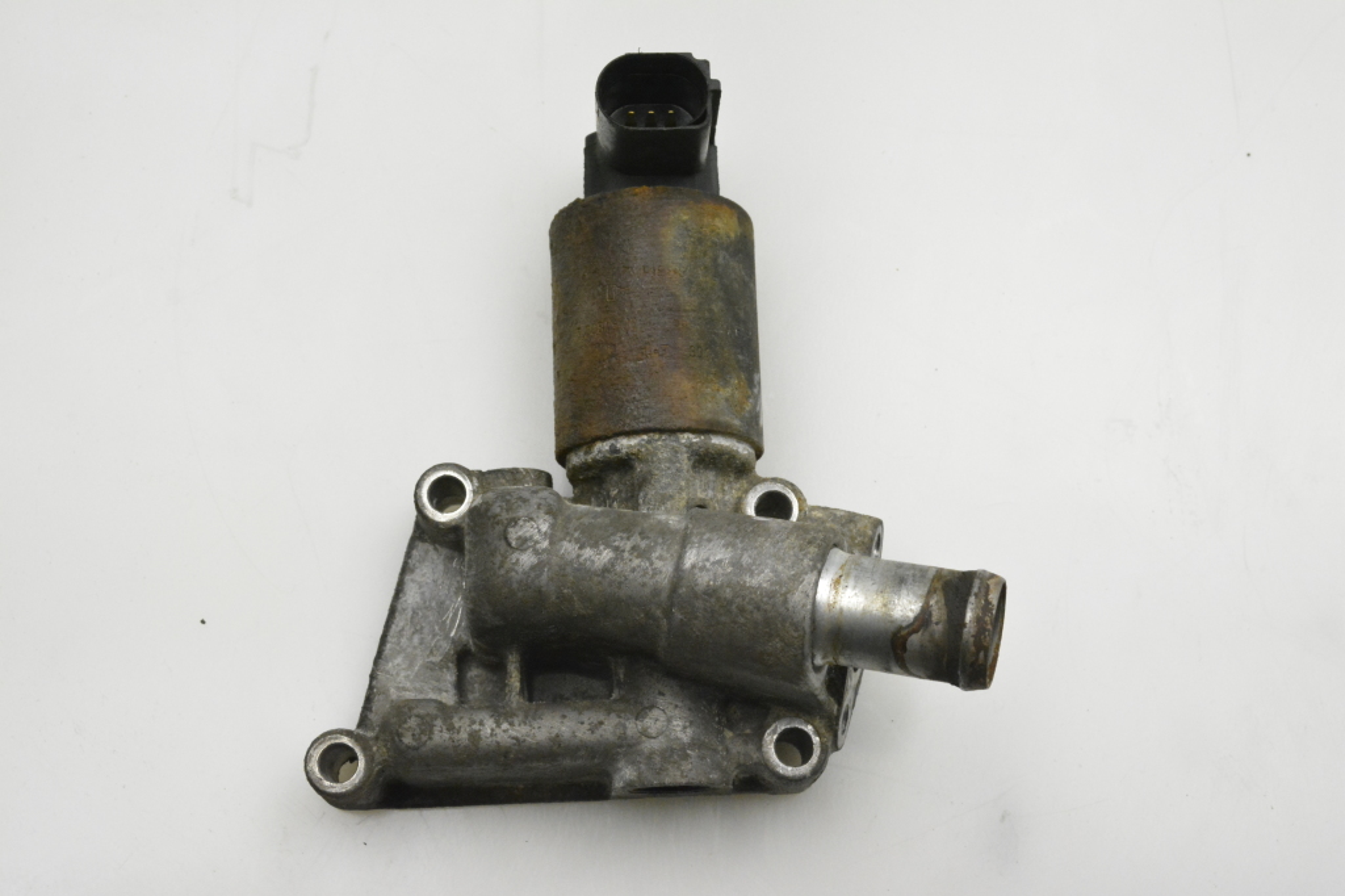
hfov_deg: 37.9
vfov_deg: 25.7
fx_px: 1961
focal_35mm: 52
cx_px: 672
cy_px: 448
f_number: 11
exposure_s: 1/500
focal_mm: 35
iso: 6400
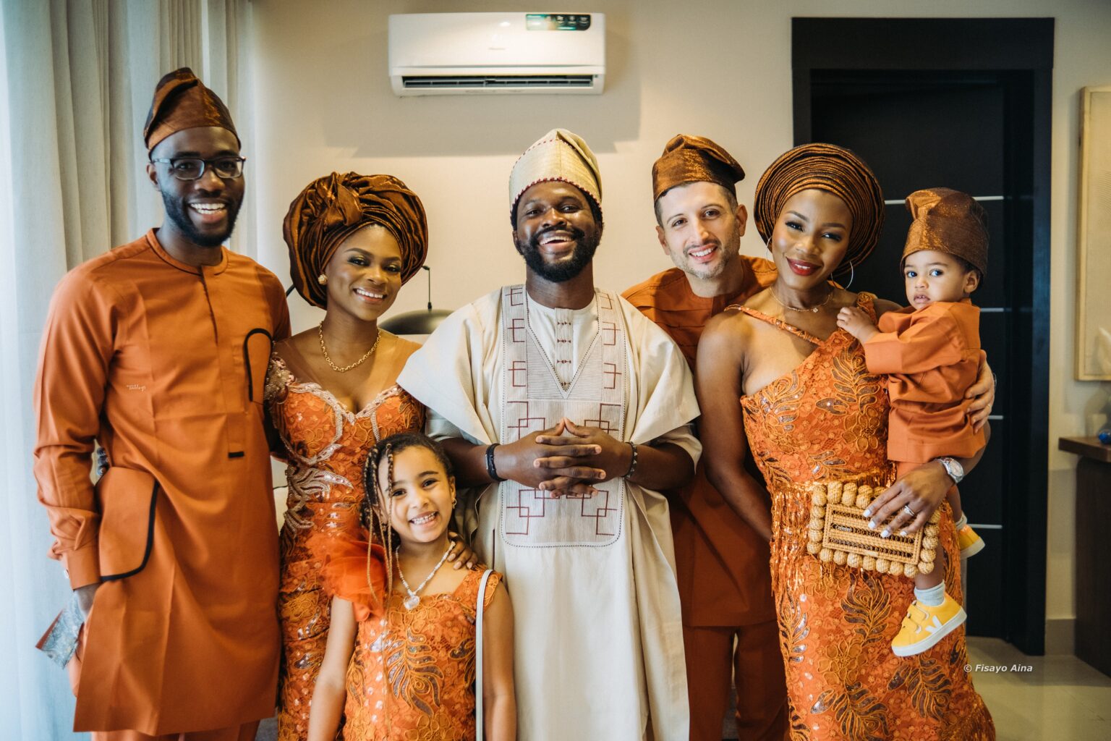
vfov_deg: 37.9
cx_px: 556
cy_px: 370
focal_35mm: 35
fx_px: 1080
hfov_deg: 54.4
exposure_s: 1/125
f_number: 2
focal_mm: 23
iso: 640
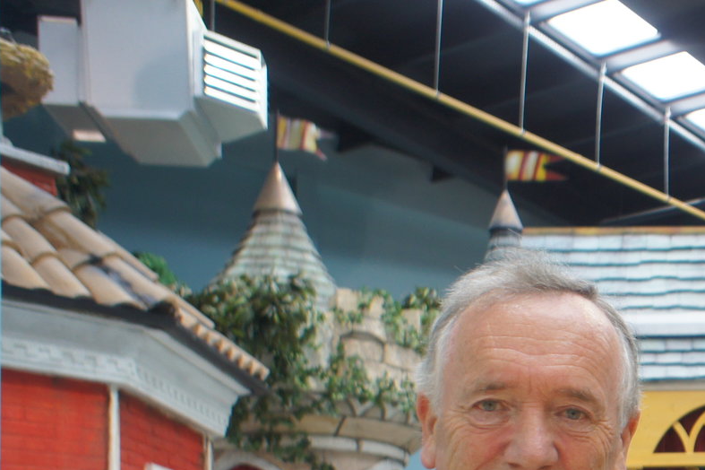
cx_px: 891
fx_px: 1370
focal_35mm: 70
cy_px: 563
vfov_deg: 18.4
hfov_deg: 25.3
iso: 200
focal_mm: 16
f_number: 3.2
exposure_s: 1/60
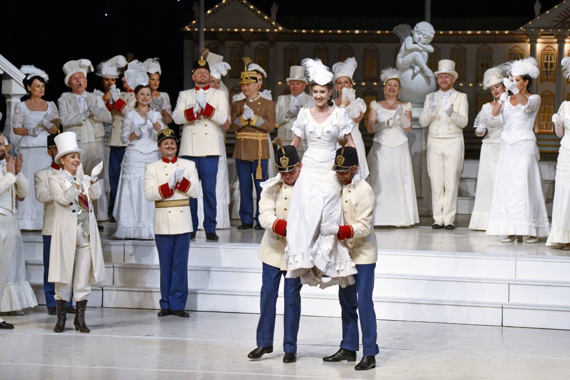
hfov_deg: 12.1
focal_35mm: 170
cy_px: 190
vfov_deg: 8.1
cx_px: 285
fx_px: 2691
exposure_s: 1/400
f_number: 6.3
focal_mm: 170
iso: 5000
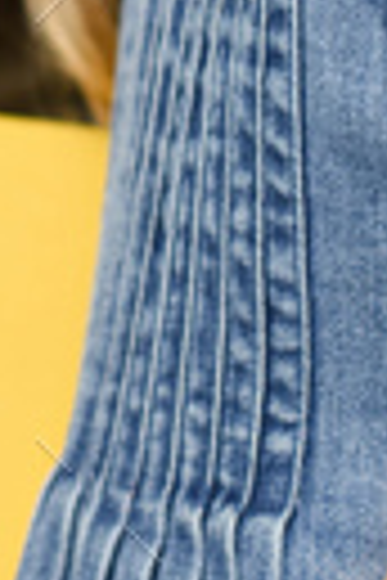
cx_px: -194
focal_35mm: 343
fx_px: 5530
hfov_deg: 4.0
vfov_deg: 5.9
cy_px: -481
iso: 800
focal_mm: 50
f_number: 2.8
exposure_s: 1/400
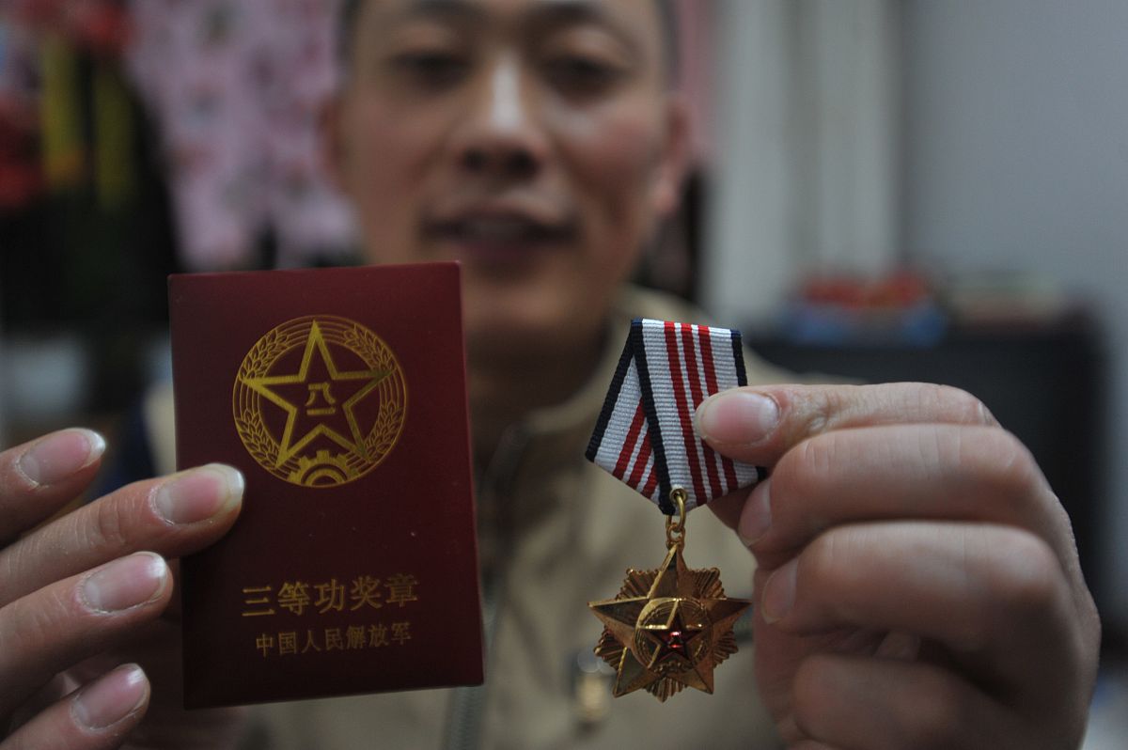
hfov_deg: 54.5
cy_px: 375
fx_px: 1096
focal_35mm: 35
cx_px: 564
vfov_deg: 37.8
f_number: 2.8
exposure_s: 1/50
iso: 640
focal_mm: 35
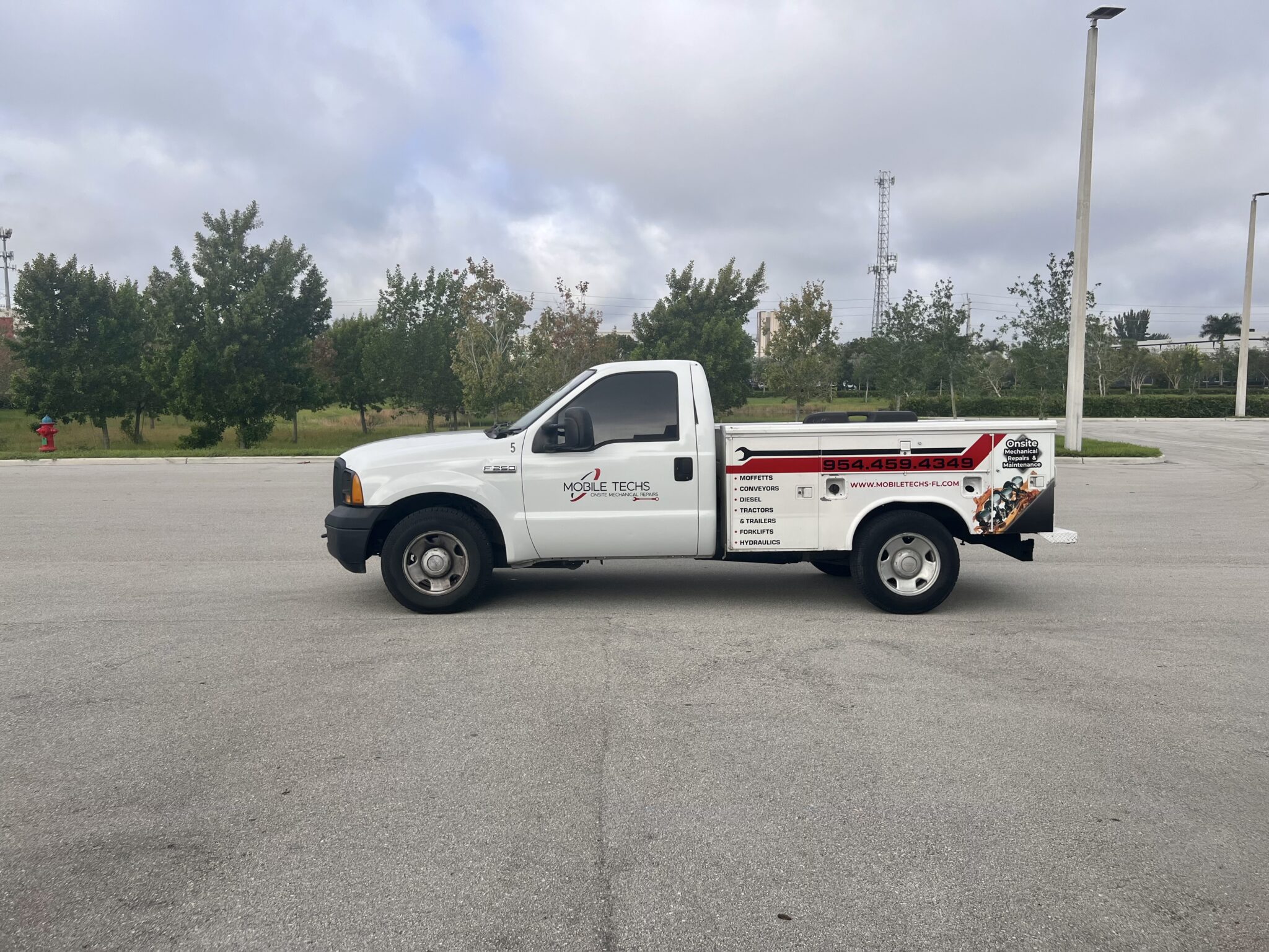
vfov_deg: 53.1
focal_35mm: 26
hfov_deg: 67.3
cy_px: 476
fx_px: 953
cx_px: 634
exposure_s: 1/3165
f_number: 1.5
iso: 50
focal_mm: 5.7
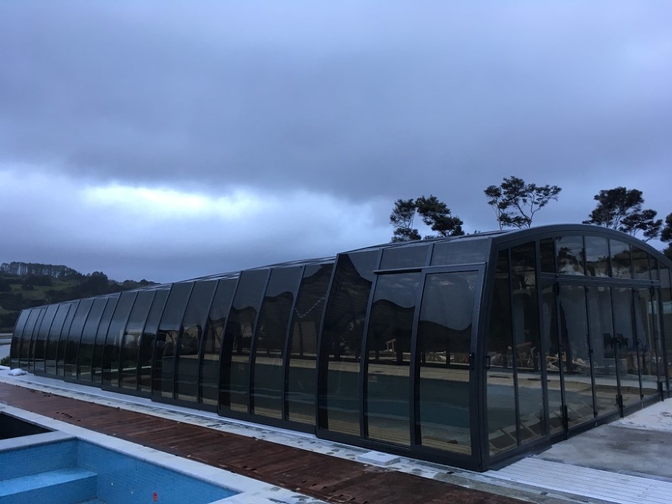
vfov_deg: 48.2
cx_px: 336
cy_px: 252
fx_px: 563
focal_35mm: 29
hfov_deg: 61.7
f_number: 2.2
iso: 80
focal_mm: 4.15
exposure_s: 1/33
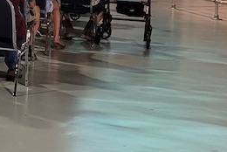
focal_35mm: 133
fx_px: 840
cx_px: -190
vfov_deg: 10.2
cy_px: -35
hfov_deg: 13.7
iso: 320
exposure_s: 1/40
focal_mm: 5.4
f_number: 1.8
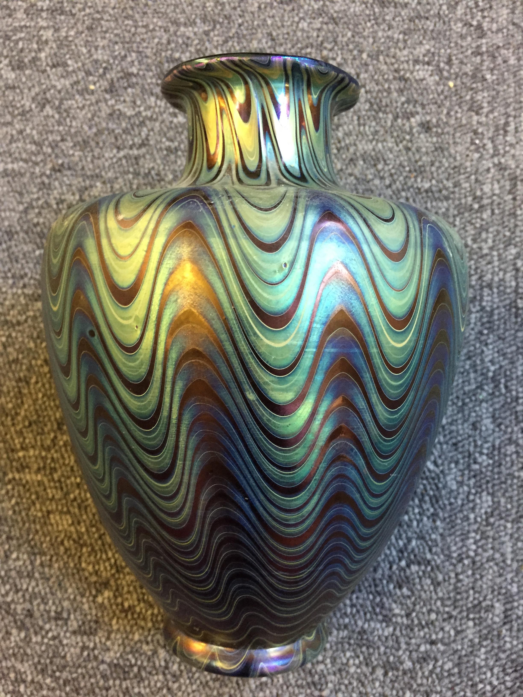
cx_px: 262
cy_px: 348
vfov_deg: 61.7
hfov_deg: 48.2
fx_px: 584
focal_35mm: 29
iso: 250
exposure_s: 1/17
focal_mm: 4.15
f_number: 2.2
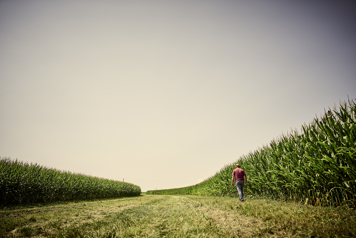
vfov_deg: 53.1
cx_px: 178
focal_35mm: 24
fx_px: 237
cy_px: 119
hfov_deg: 73.7
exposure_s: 1/5000
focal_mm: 24
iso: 200
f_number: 1.8
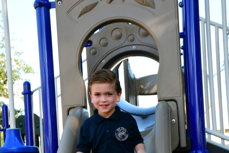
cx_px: 115
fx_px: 490
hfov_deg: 26.3
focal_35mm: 77
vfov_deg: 17.2
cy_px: 166
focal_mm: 34
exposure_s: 1/200
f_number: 5.6
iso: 280
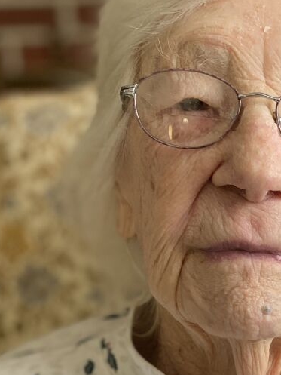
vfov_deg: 21.8
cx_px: 260
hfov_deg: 16.7
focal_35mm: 87
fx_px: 941
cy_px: 357
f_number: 1.8
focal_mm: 4.25
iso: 125
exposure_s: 1/60
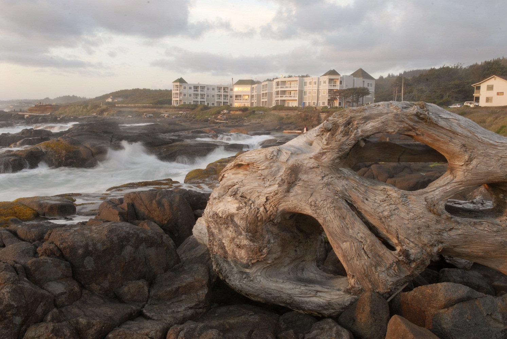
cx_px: 254
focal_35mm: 36
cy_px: 170
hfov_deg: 53.1
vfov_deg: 37.0
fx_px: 508
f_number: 22
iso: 100
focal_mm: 24
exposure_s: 1
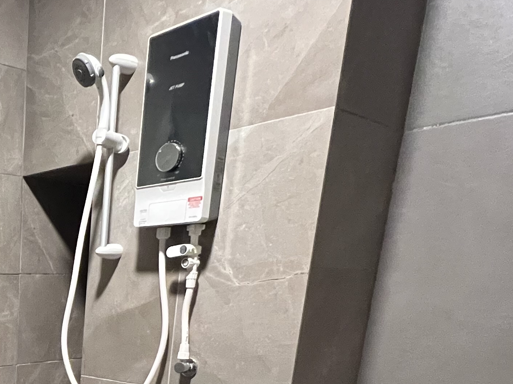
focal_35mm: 37
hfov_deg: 39.6
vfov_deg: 32.8
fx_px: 548
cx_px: -68
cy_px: 443
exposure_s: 1/50
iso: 800
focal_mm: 1.57
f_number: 1.8
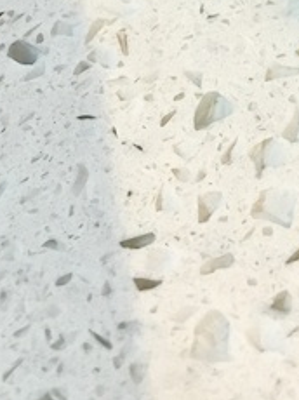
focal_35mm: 101
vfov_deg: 17.3
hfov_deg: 13.6
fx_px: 1165
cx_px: 471
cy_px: -217
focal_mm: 4.15
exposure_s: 1/30
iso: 200
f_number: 2.2
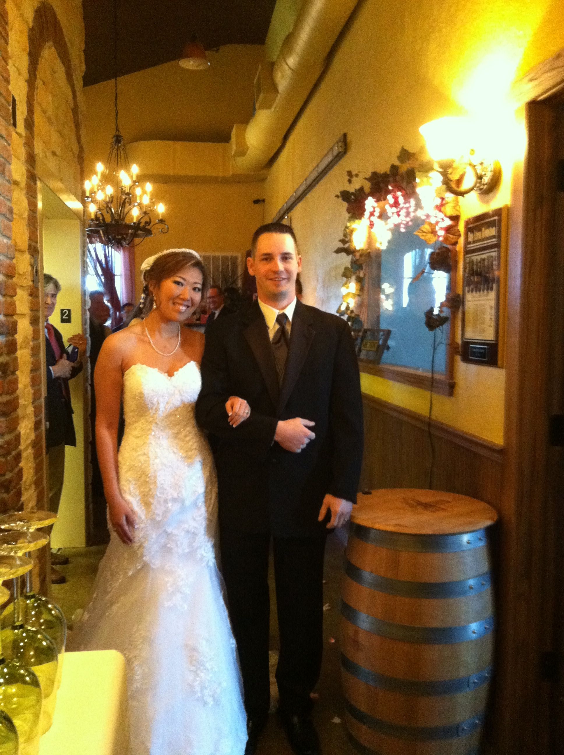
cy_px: 378
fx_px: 762
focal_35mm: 35
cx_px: 282
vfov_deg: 52.7
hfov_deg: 40.6
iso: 640
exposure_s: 1/15
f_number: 2.8
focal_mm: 3.85
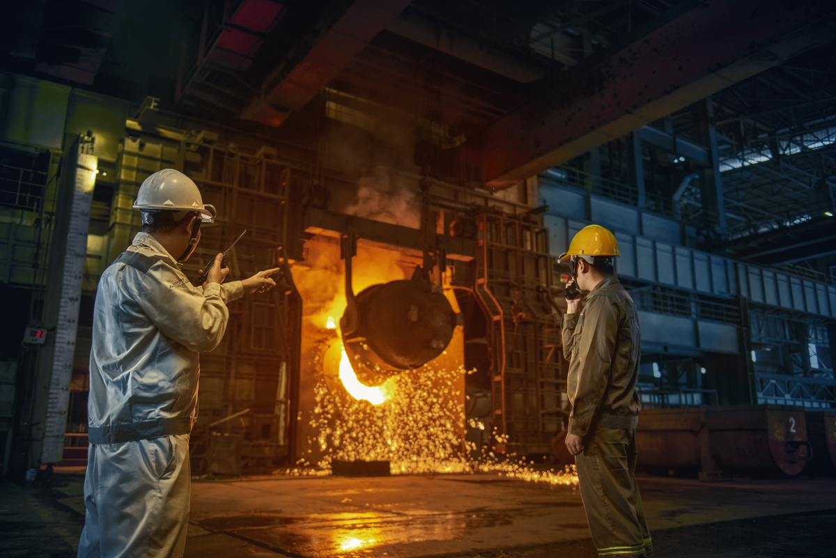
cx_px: 418
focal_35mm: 29
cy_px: 279
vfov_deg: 45.0
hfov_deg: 63.6
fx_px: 674
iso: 400
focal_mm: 29
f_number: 2.8
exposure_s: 1/125
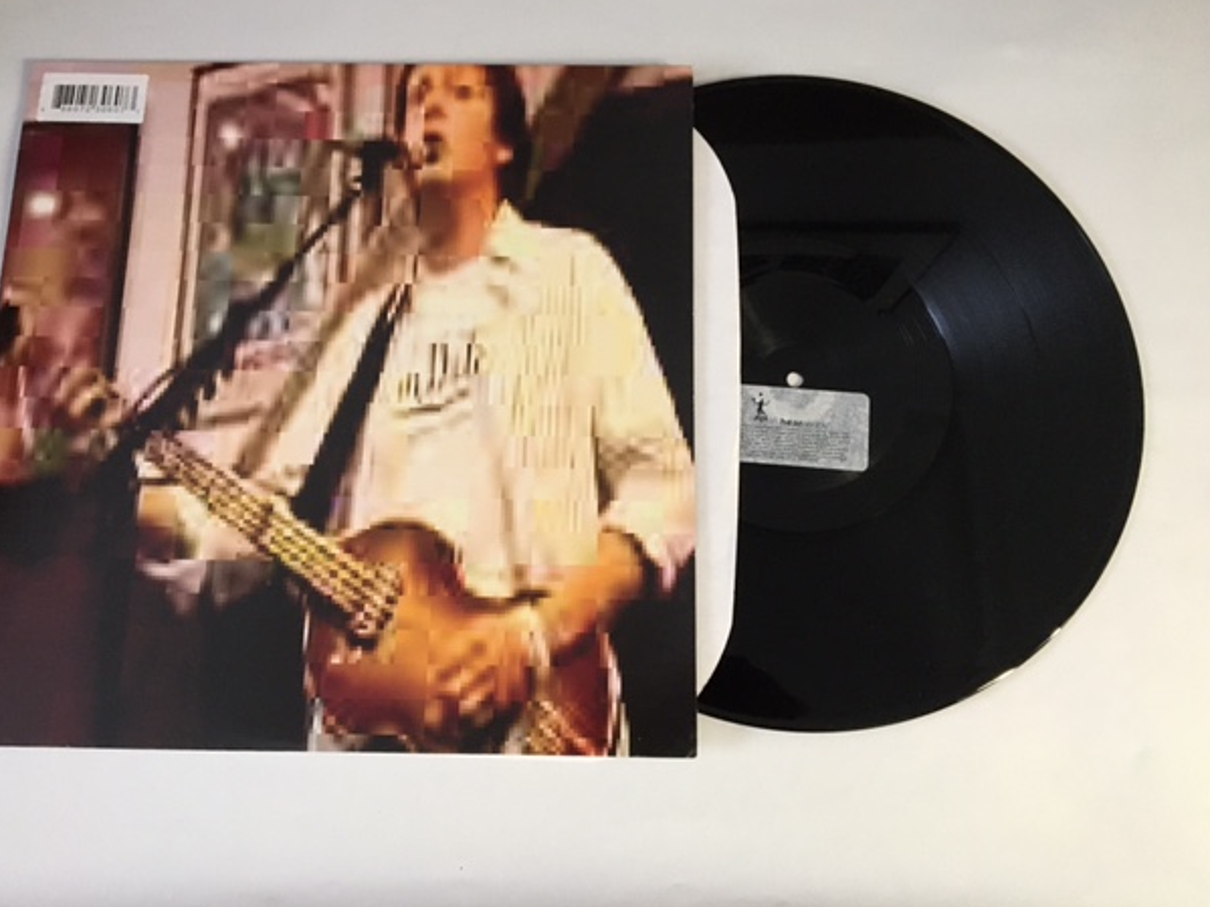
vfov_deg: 45.4
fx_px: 1083
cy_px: 434
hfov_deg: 58.3
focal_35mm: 31
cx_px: 572
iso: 200
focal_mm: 4.15
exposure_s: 1/25
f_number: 2.2
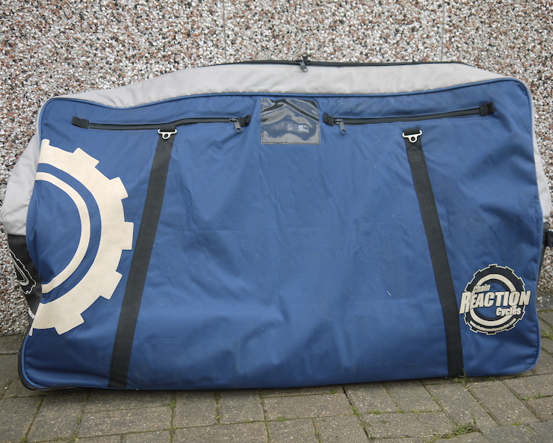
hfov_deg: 47.9
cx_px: 284
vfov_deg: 39.2
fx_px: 622
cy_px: 220
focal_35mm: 38
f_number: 4
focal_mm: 18
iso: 100
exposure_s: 1/100
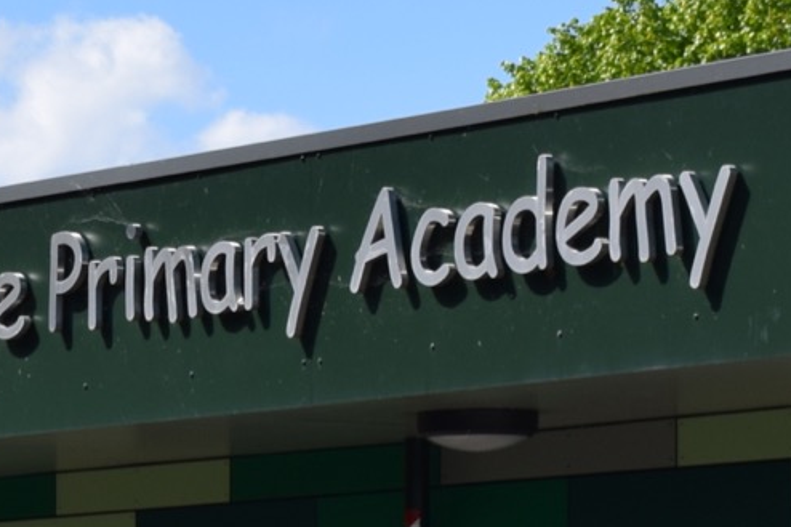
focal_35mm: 243
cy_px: 815
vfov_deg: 5.6
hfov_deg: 8.4
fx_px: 5337
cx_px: -18
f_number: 10
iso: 100
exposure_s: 1/200
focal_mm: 32
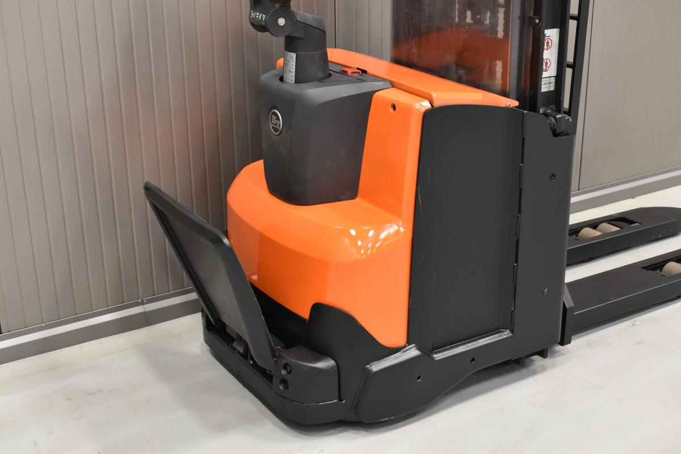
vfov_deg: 26.5
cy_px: 227
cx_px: 340
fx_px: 965
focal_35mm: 51
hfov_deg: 38.9
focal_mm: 34
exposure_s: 1/15
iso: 1250
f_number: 6.3
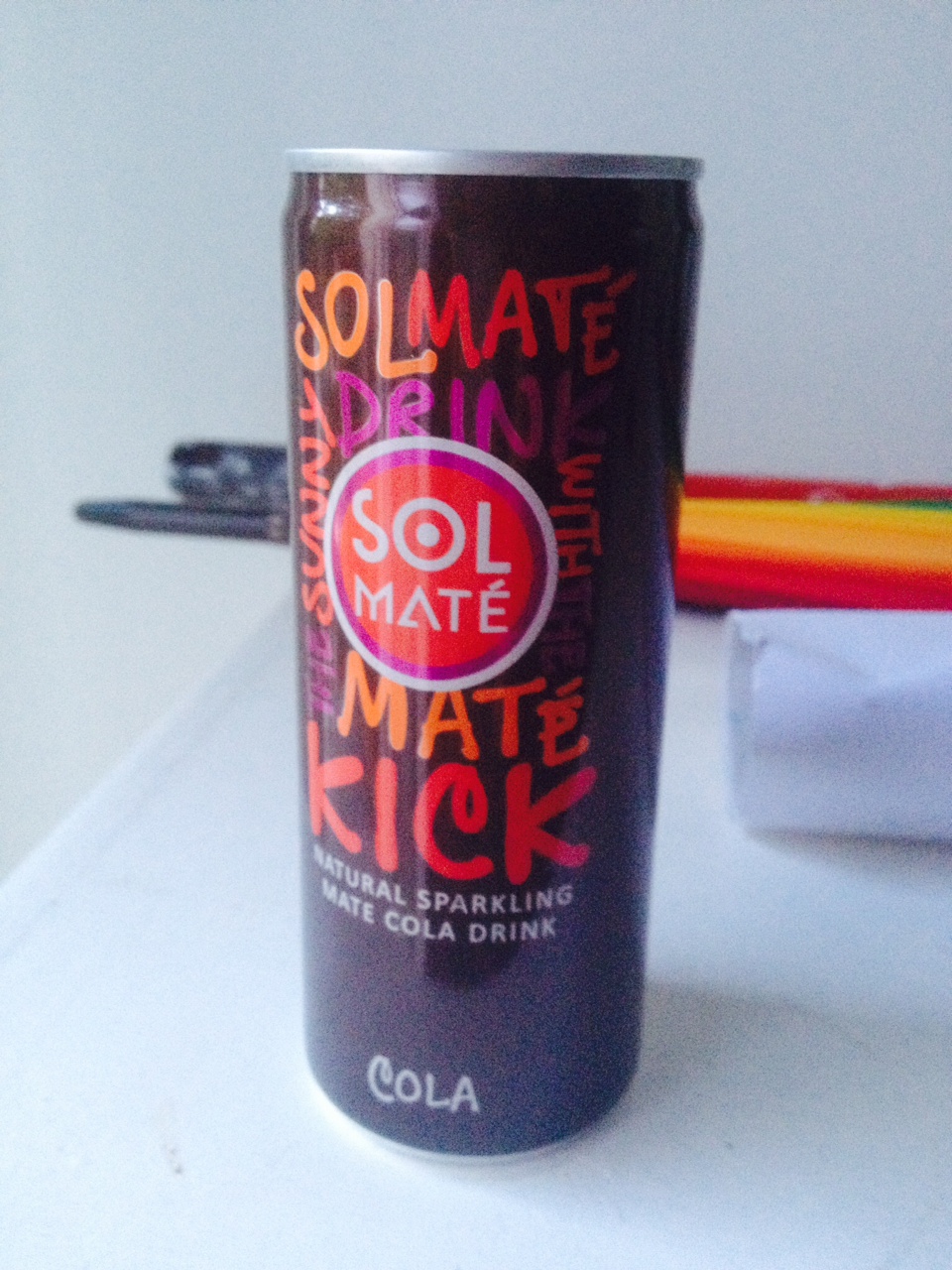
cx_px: 476
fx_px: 1283
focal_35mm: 35
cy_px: 635
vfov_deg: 52.6
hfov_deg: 40.7
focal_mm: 4.28
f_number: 2.4
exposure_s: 1/20
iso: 400
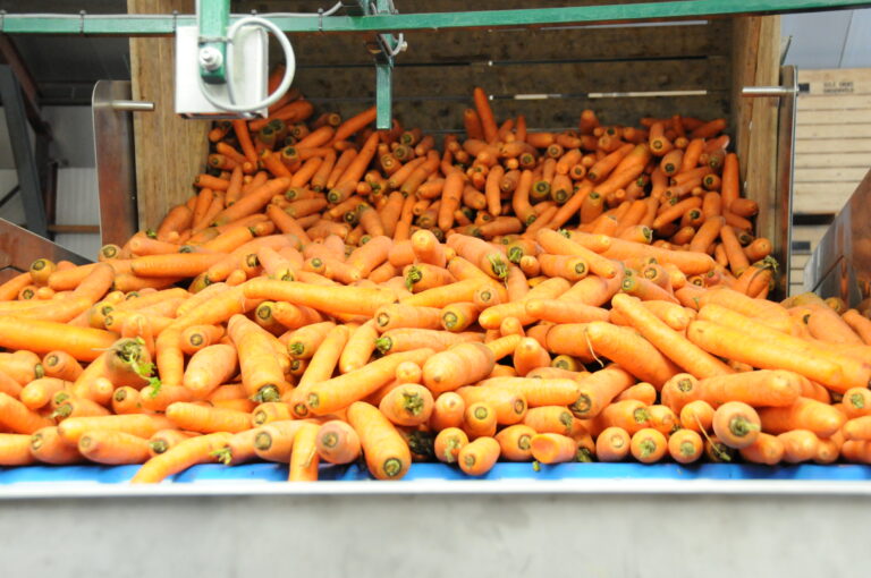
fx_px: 1305
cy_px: 289
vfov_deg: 25.0
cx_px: 436
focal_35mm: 54
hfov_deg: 36.9
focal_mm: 36
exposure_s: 1/80
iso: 2000
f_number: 5
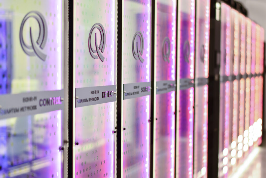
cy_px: 89
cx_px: 133
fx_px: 429
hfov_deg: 34.5
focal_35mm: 58
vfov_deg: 23.4
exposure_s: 1/500
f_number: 1.4
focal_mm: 58
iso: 320
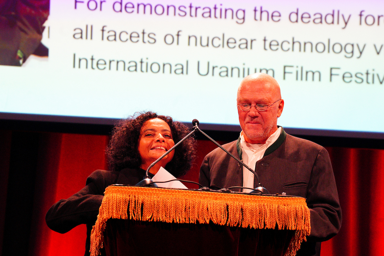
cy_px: 128
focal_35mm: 197
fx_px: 2101
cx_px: 192
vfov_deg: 7.0
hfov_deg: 10.4
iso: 8000
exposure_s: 1/250
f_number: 8
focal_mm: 197
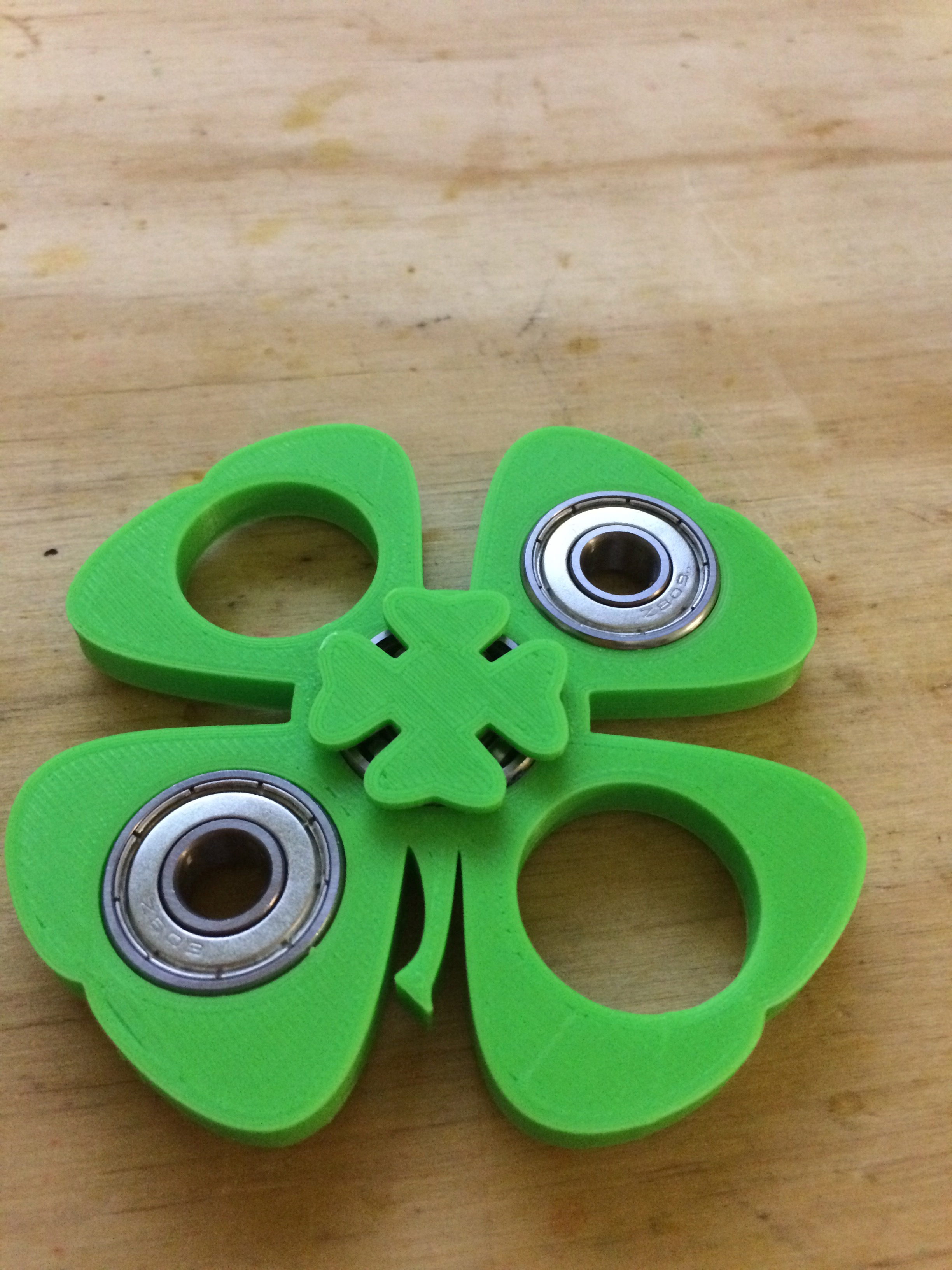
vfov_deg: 61.7
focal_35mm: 29
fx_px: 1063
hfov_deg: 48.2
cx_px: 476
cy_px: 635
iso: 400
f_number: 2.2
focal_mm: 4.15
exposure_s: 1/15
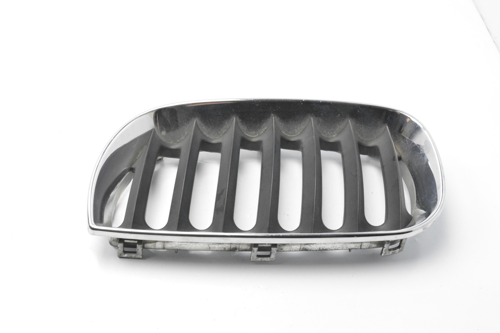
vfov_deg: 26.5
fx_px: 708
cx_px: 250
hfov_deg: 38.9
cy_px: 166
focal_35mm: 51
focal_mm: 34
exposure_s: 1/250
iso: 6400
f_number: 11
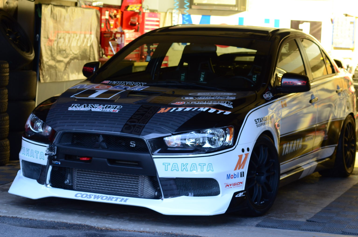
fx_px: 1042
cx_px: 179
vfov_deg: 13.0
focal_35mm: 105
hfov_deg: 19.5
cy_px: 118
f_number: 5
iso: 640
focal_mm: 70
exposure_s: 1/1.3
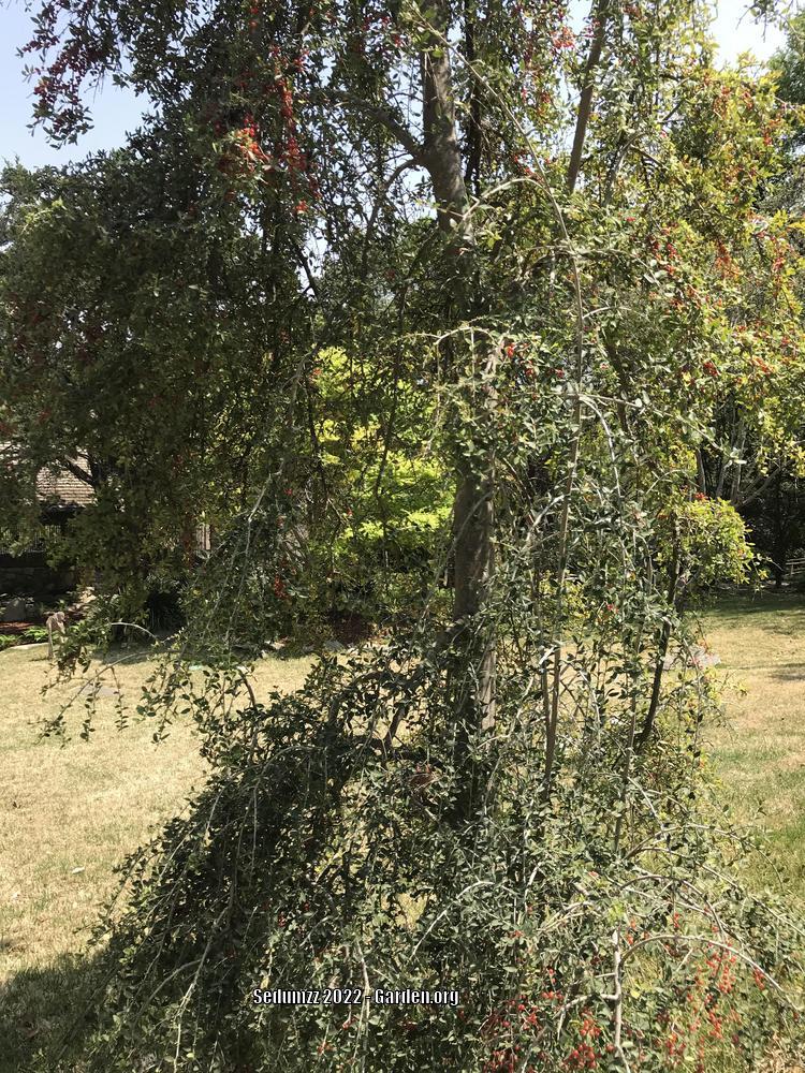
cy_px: 536
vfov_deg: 63.4
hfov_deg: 49.7
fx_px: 868
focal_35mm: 28
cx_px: 402
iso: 20
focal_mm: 4
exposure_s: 1/1041
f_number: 1.8
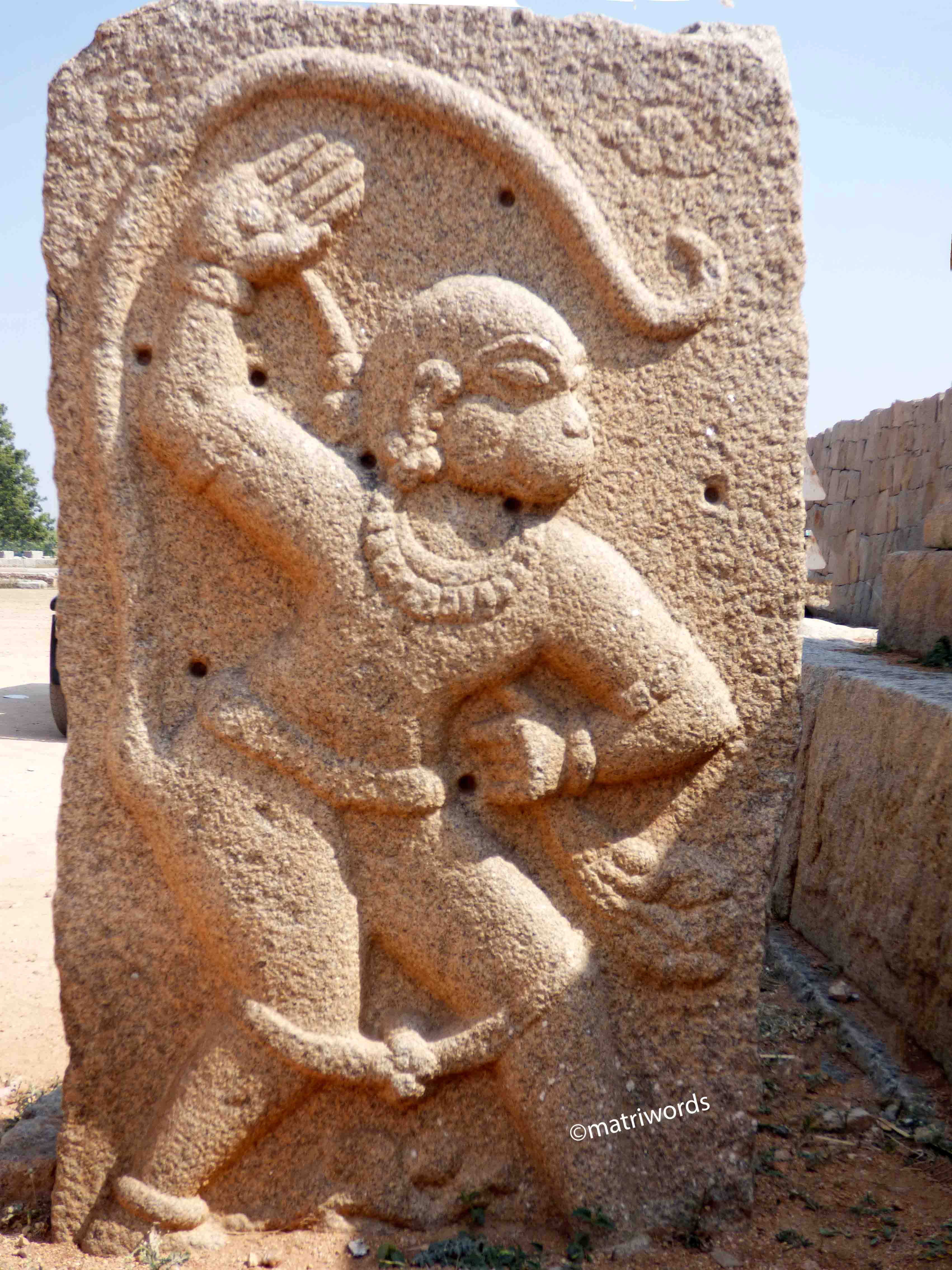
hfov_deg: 31.5
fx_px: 1687
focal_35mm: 46
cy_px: 635
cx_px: 476
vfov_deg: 41.2
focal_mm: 8.24
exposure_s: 1/500
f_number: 3.8
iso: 100
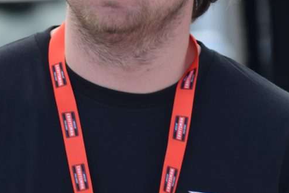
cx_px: 127
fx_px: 4970
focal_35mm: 619
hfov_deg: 3.3
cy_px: 0
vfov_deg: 2.2
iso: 100
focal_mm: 200
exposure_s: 1/160
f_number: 6.3
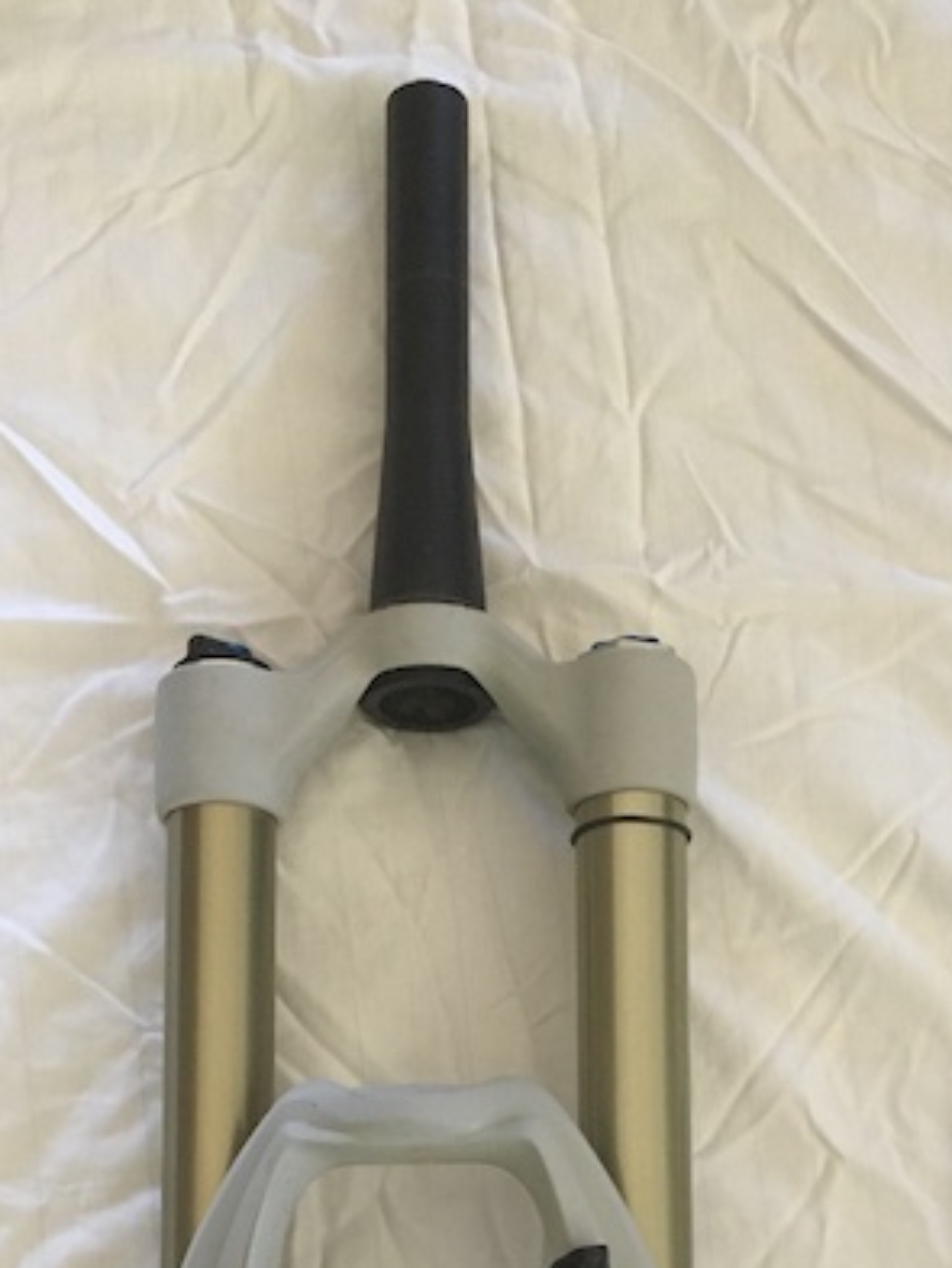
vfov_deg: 30.3
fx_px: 2162
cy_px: 1284
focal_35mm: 59
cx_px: 468
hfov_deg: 24.8
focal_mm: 4.15
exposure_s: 1/30
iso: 160
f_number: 2.2
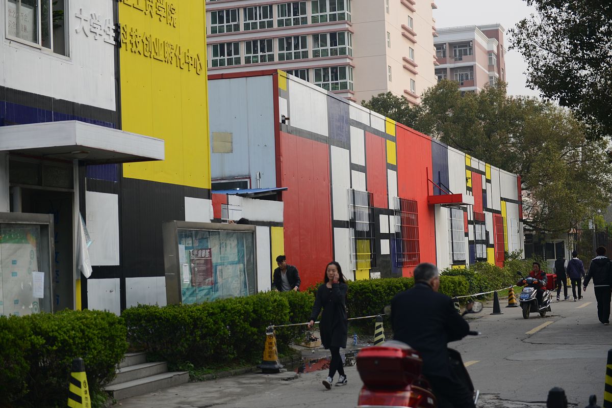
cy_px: 204
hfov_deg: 28.8
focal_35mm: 70
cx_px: 306
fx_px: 1190
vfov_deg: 19.5
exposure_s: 1/5000
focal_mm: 70
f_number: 2.8
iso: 640
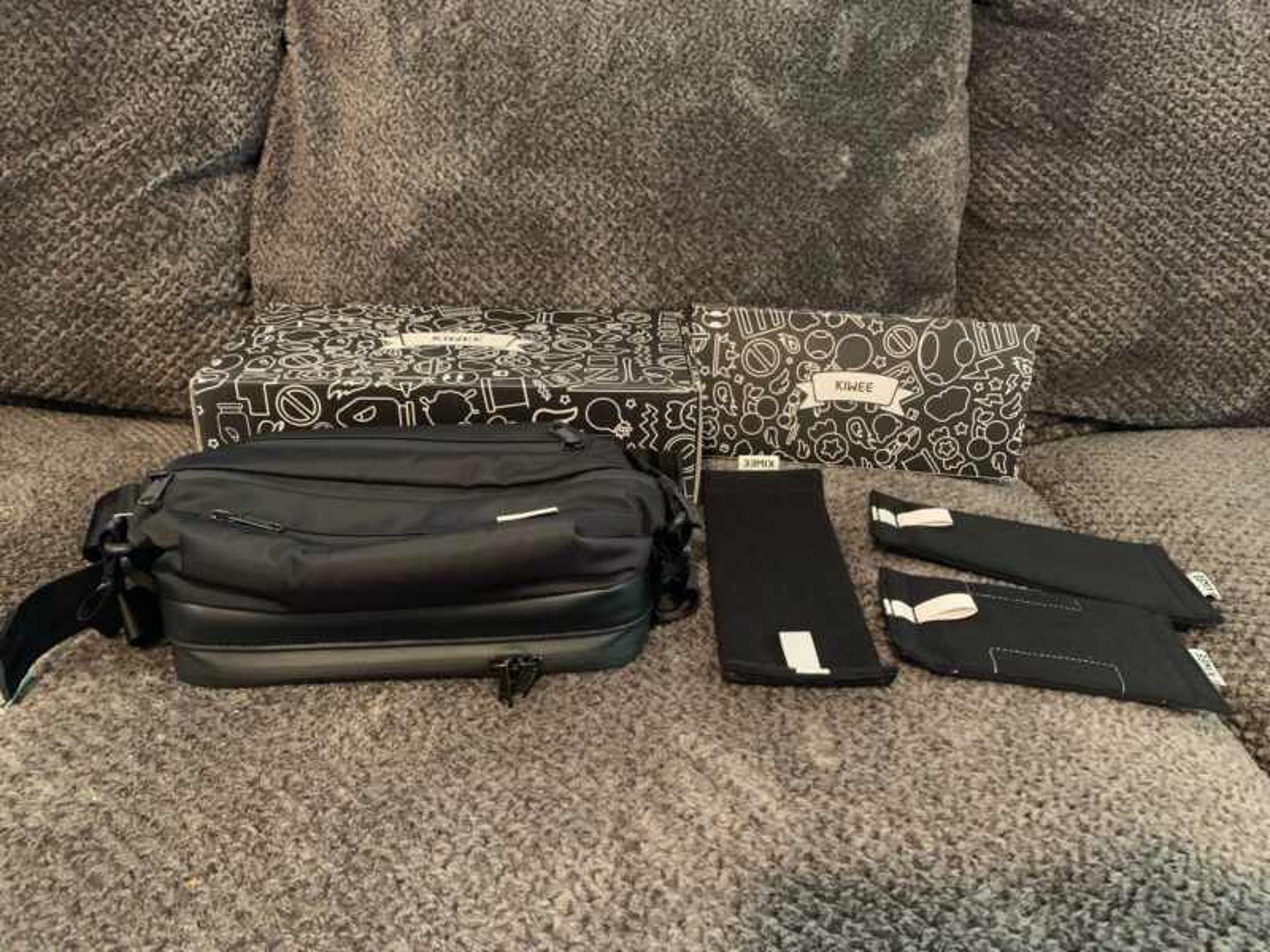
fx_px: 954
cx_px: 635
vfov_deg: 53.1
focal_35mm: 26
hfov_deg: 67.3
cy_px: 476
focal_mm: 4.25
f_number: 1.8
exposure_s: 1/26
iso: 800
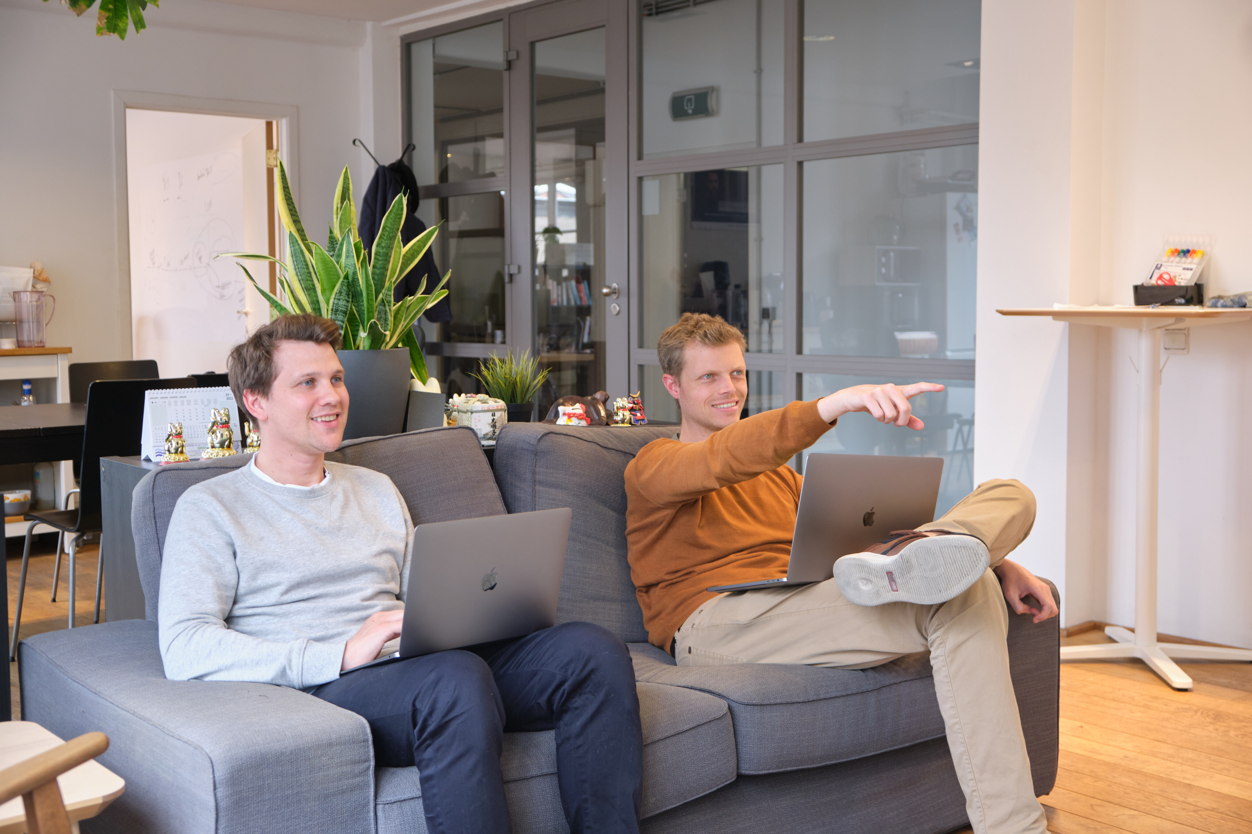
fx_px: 1391
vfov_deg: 33.4
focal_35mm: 40
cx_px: 626
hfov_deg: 48.5
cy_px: 417
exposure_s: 1/40
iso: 320
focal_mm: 26.5
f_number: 3.6
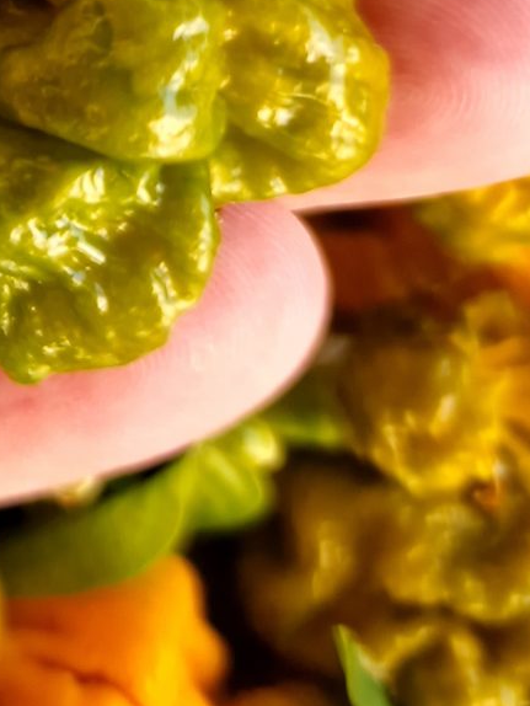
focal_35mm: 82
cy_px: -117
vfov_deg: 22.2
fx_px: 1673
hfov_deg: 16.2
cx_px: -306
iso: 50
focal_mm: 6.4
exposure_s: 1/60
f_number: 1.8
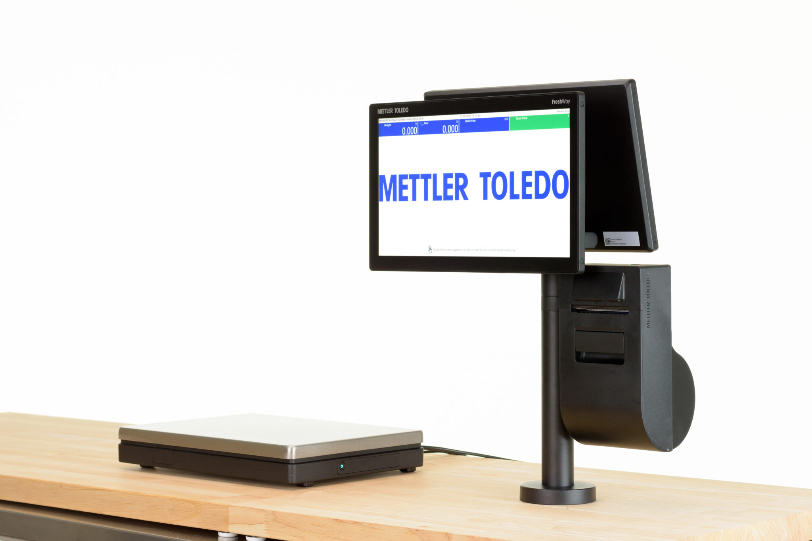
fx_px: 1962
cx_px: 406
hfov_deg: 23.4
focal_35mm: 87
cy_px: 270
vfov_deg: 15.7
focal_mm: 58
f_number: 8
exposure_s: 1/8
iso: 400
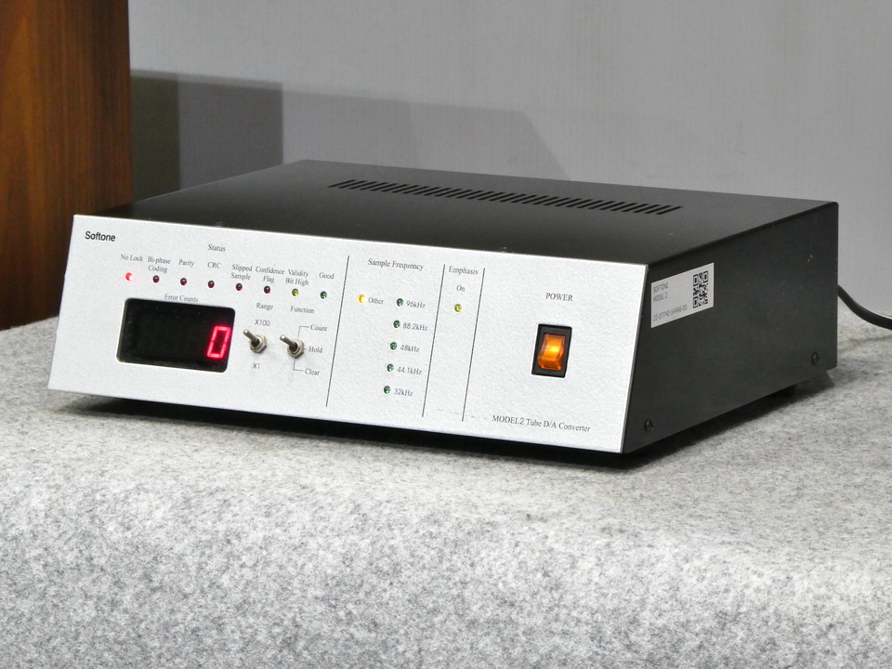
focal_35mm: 160
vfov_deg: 9.3
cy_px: 334
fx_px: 4123
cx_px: 446
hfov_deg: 12.3
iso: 400
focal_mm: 28.7
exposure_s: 1/13
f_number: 7.1
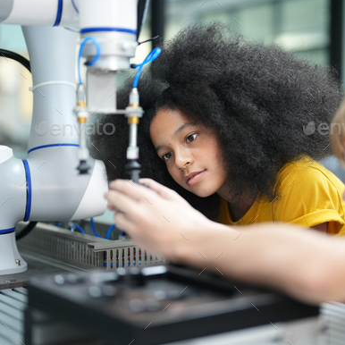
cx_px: 206
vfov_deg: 26.5
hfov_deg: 26.4
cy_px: 170
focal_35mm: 65
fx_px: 733
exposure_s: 1/193
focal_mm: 50
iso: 500
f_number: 1.2
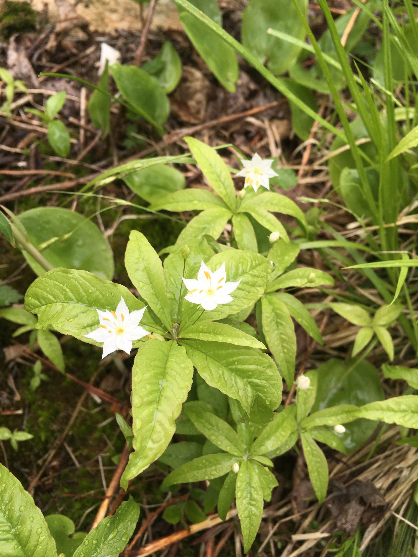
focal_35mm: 29
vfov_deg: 61.7
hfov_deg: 48.2
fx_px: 467
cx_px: 209
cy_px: 278
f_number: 2.2
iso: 25
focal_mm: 4.15
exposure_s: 1/152
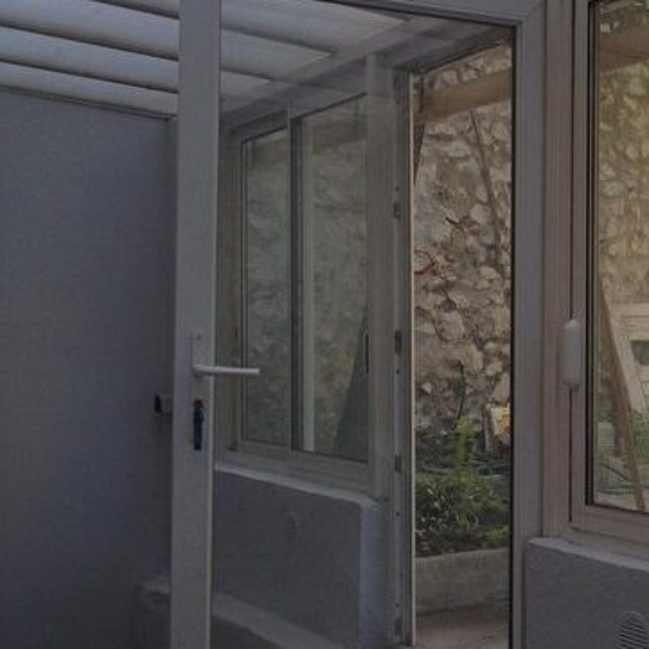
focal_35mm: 60
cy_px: 292
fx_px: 1273
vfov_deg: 28.6
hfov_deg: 27.2
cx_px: 626
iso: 50
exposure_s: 1/180
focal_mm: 4.28
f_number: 2.4
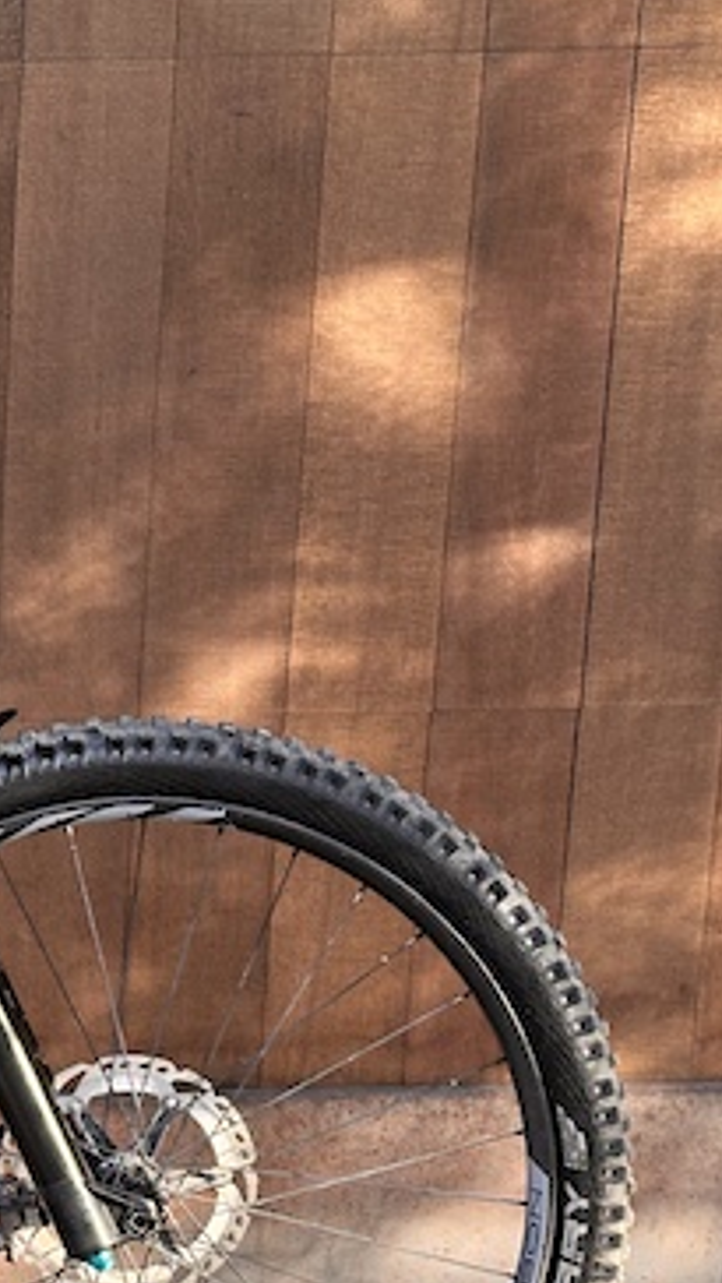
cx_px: -602
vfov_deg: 18.4
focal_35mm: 115
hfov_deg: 10.0
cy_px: 1050
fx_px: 3910
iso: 80
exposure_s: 1/69
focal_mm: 6.86
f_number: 1.78
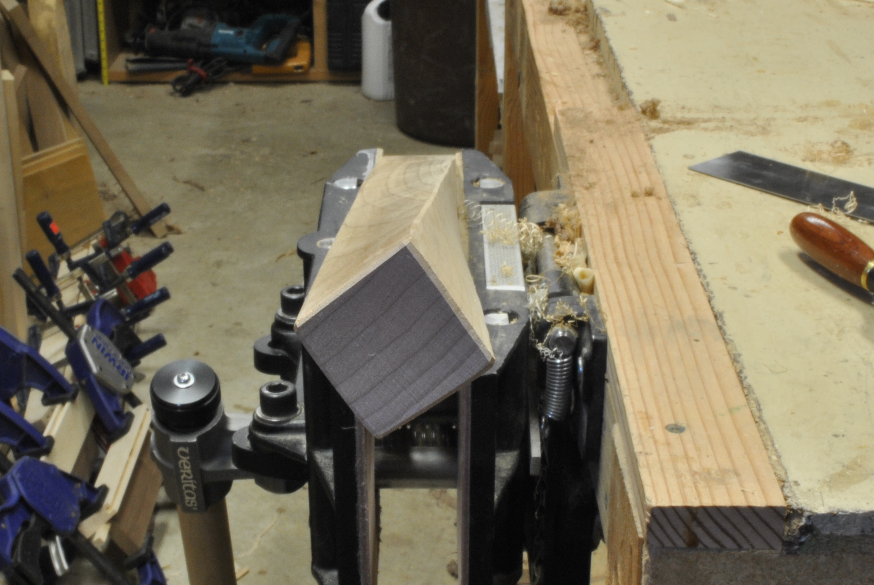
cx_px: 437
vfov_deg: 34.3
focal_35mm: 39
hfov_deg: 49.5
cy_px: 292
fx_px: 948
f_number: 25
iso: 200
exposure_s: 3
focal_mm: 26
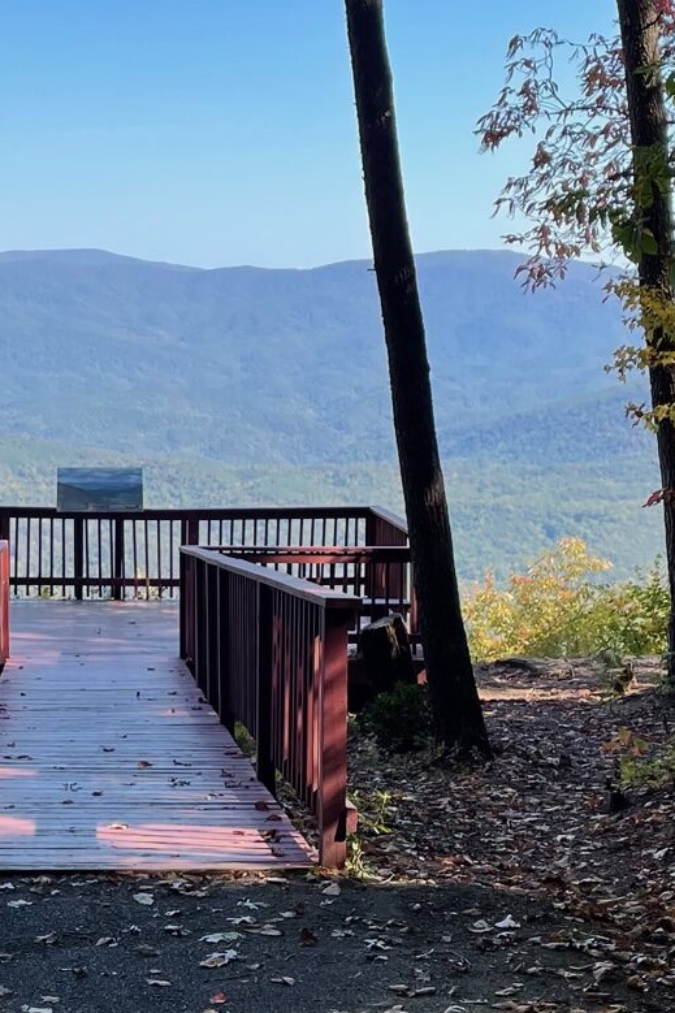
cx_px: 122
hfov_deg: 19.2
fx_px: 1969
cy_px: 429
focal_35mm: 70
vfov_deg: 28.8
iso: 32
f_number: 1.6
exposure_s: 1/1092
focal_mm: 4.2
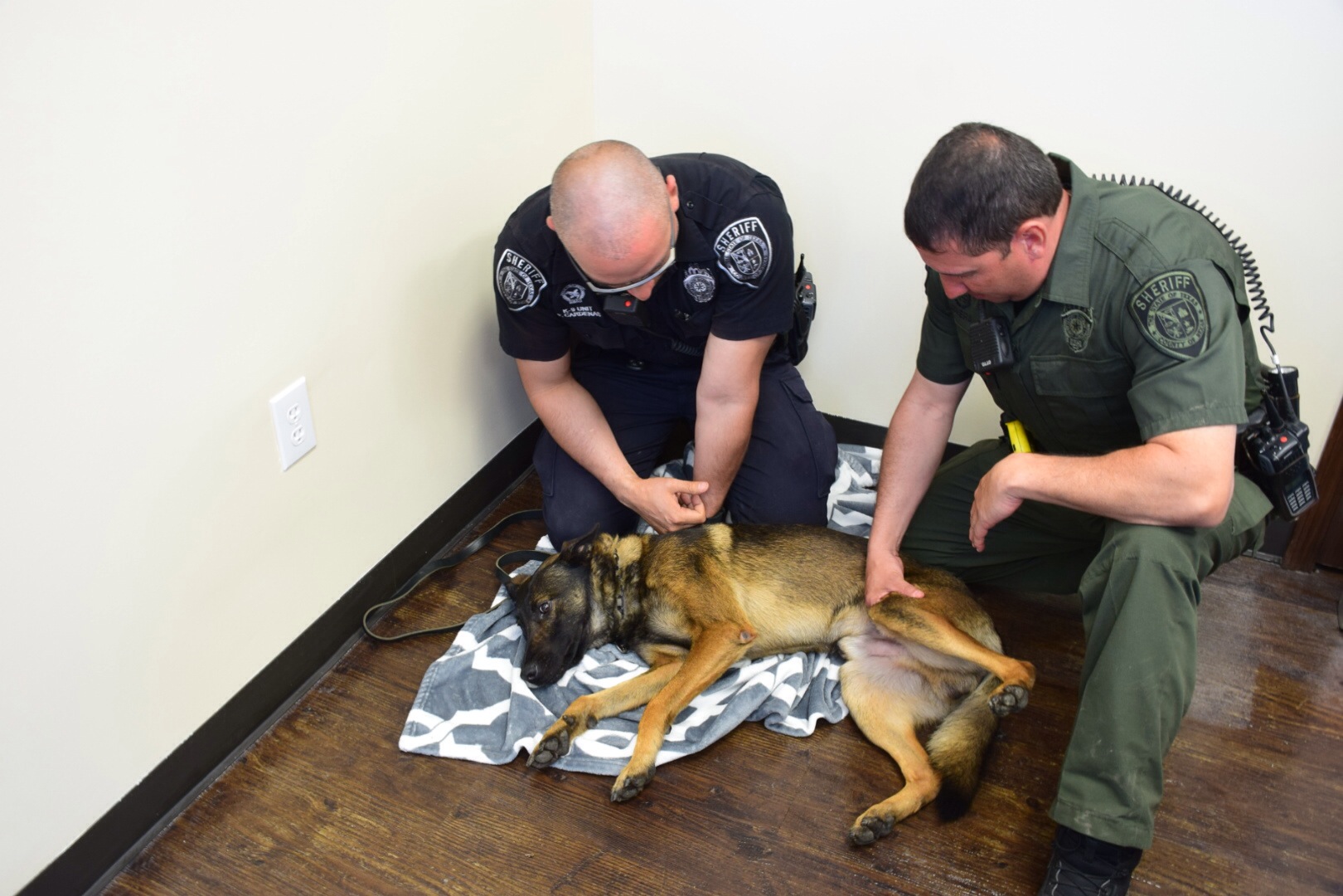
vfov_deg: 43.6
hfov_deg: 61.9
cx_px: 672
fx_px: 1119
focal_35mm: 30
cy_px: 448
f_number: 6.3
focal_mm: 20
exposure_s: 1/15
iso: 720
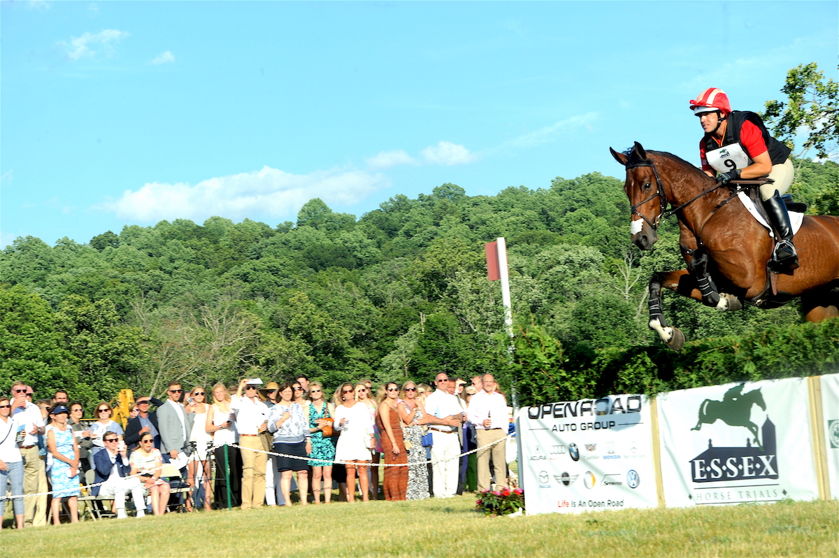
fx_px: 2445
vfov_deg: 13.0
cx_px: 420
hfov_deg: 19.5
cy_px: 279
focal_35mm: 105
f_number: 11
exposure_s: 1/500
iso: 400
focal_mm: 105
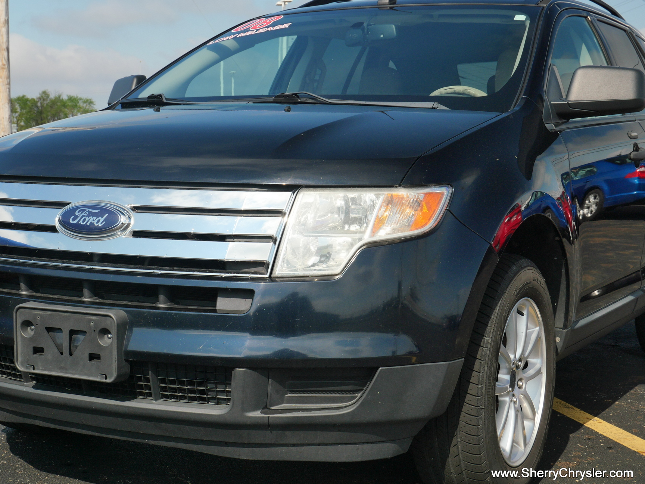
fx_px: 1118
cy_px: 226
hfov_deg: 32.2
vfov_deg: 24.4
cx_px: 291
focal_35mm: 60
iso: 200
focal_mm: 27
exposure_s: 1/250
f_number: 7.1
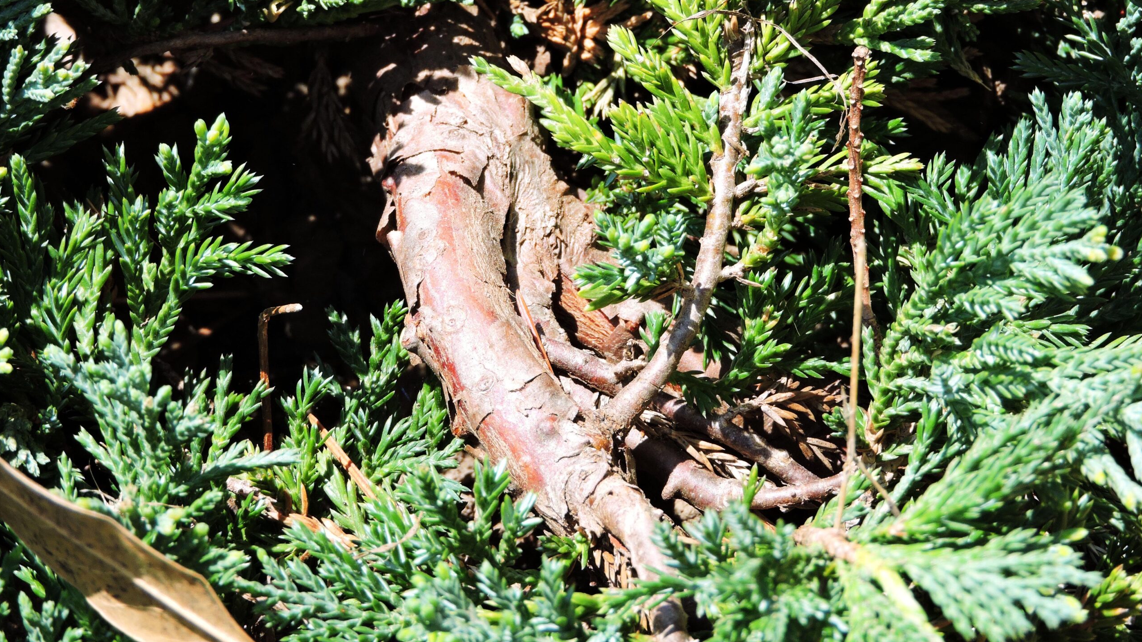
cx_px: 569
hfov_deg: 15.7
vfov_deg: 8.8
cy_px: 221
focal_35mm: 137
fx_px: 4148
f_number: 5
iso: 100
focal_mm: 22.4
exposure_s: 1/250
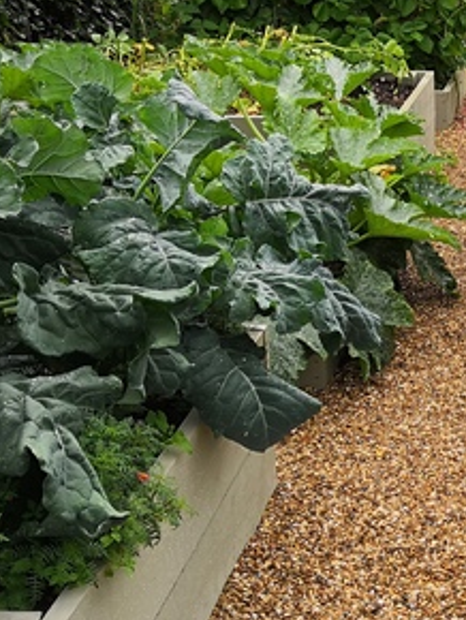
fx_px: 1201
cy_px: 304
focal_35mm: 67
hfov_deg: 21.0
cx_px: 492
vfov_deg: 28.9
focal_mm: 3.95
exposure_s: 1/445
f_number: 1.8
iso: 50
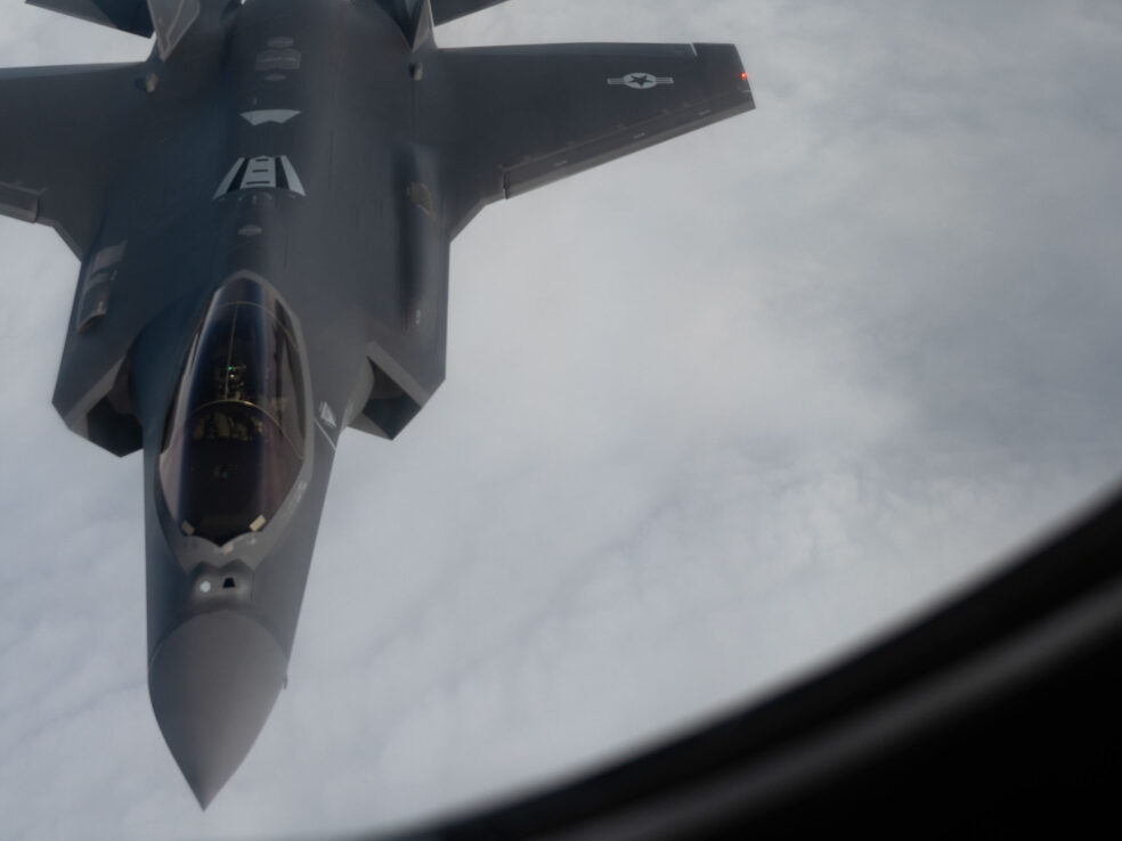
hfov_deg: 32.2
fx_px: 1945
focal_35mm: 60
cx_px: 620
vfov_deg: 23.1
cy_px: -52
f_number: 2.8
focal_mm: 24
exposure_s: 1/8000
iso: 100
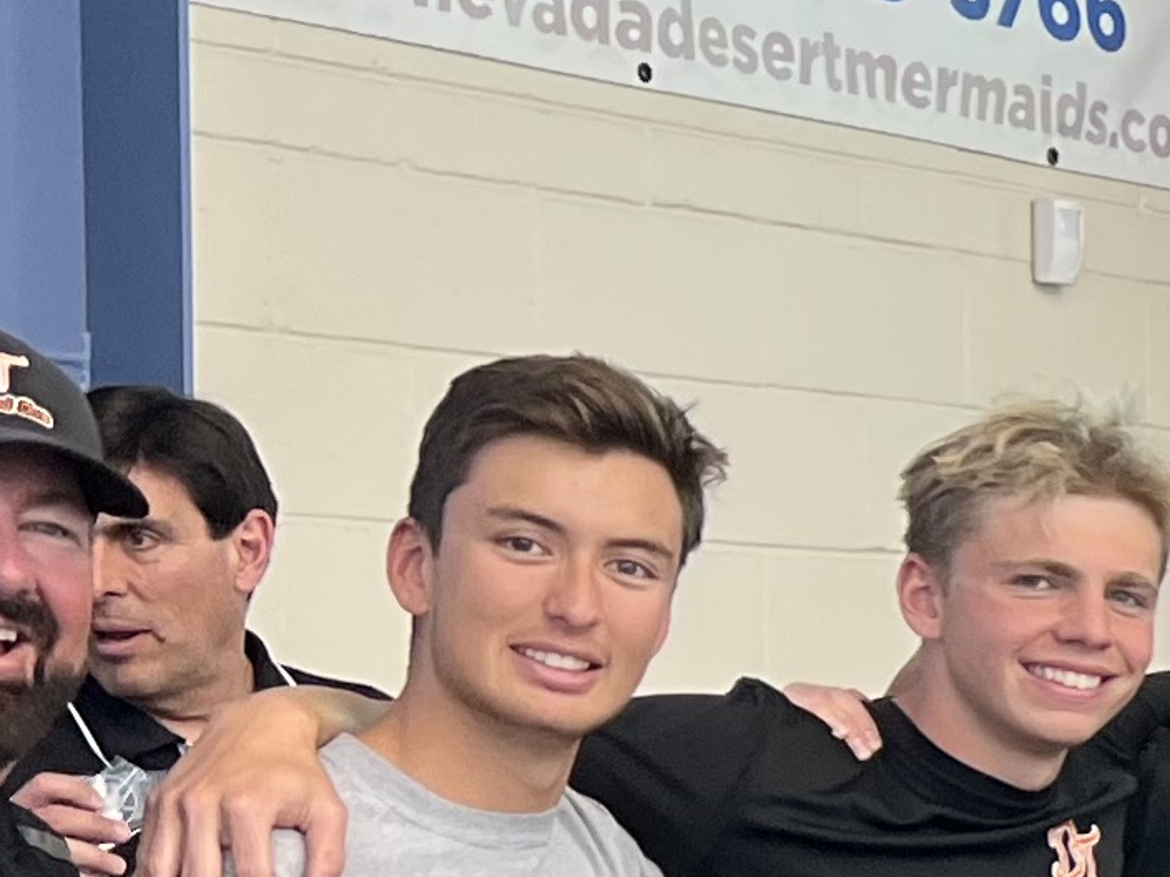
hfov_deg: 11.2
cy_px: 1070
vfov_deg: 9.8
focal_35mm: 149
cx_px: 2739
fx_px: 5036
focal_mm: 5.7
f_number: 1.5
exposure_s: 1/120
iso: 100
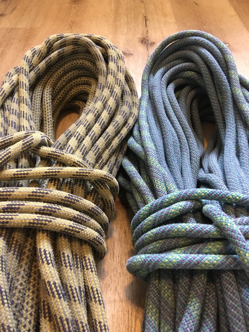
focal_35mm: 29
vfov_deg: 61.6
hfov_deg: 48.3
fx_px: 278
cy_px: 166
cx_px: 124
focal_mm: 4.15
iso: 200
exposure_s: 1/24
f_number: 2.2
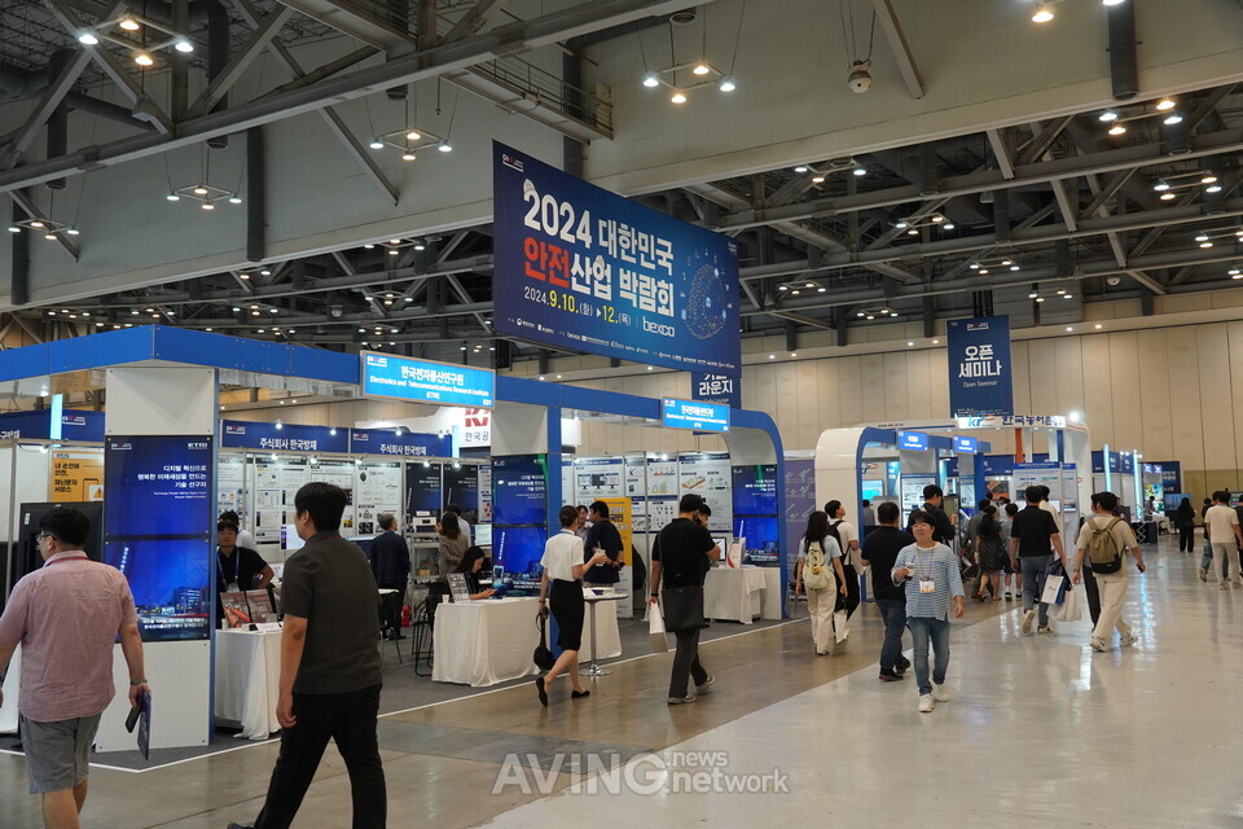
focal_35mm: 33
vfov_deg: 40.0
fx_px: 1139
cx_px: 622
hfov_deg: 57.2
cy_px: 414
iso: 800
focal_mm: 22
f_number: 4
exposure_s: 1/160
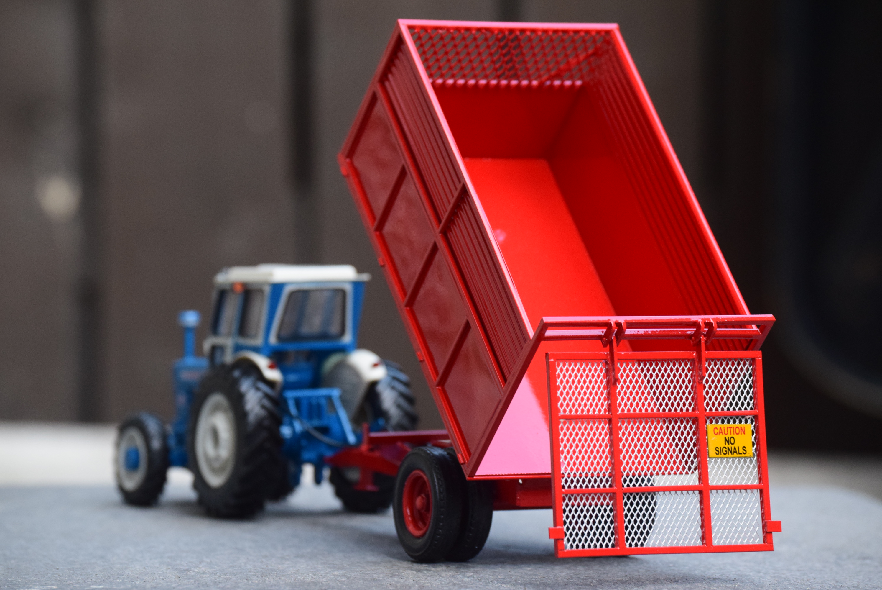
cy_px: 295
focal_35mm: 128
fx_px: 3126
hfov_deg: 16.1
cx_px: 441
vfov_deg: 10.8
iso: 1600
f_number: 7.1
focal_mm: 85
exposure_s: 1/125
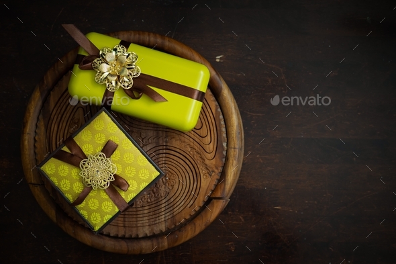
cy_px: 132
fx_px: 550
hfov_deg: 39.6
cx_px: 198
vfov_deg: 27.0
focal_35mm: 50
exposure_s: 1/160
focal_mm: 50
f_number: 4
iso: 320
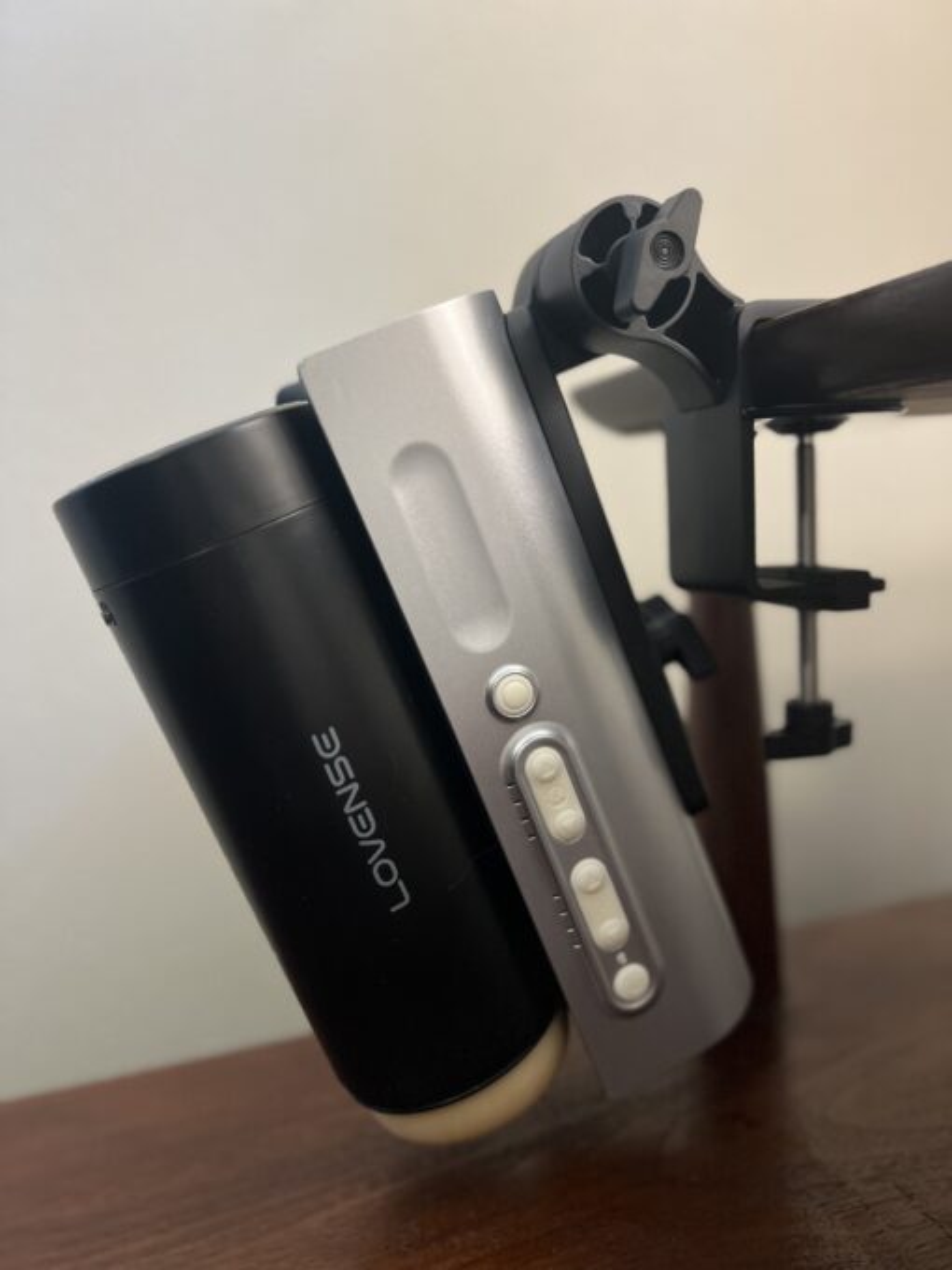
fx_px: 953
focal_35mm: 26
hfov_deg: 53.1
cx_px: 476
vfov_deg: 67.3
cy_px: 635
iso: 320
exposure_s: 1/60
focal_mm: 5.7
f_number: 1.5
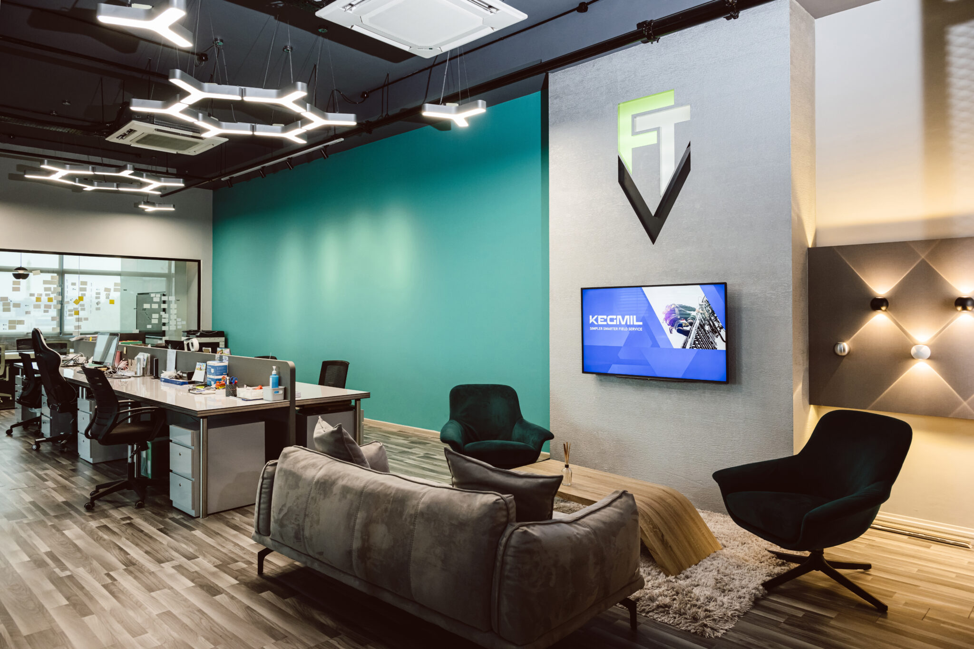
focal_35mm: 24
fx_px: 649
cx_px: 487
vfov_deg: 53.1
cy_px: 324
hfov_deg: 73.7
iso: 1000
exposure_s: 1/50
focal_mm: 24
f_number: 5.6
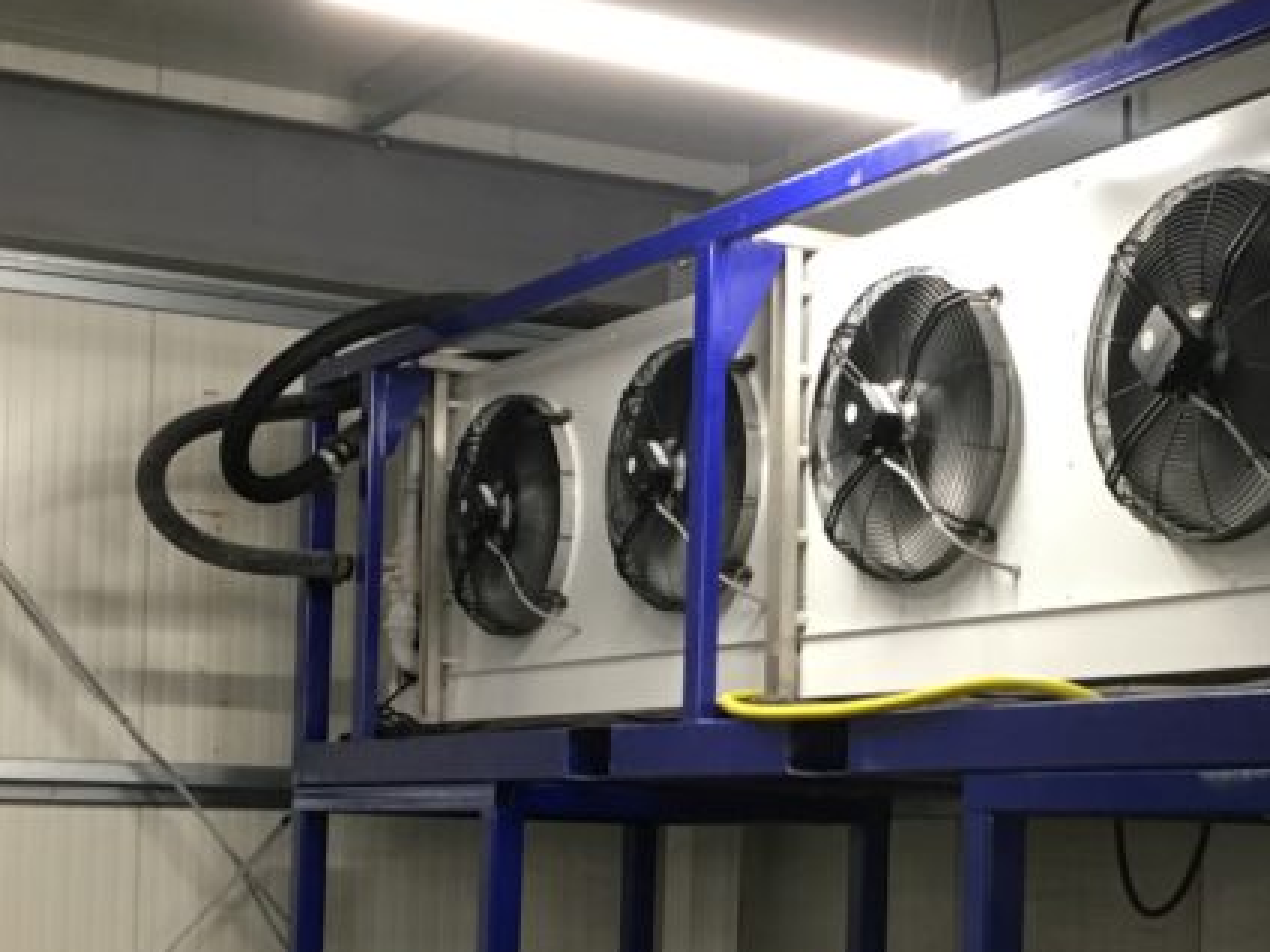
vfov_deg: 20.8
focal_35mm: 70
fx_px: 2568
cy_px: 757
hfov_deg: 27.5
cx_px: 899
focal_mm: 4.15
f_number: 2.2
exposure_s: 1/33
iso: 160
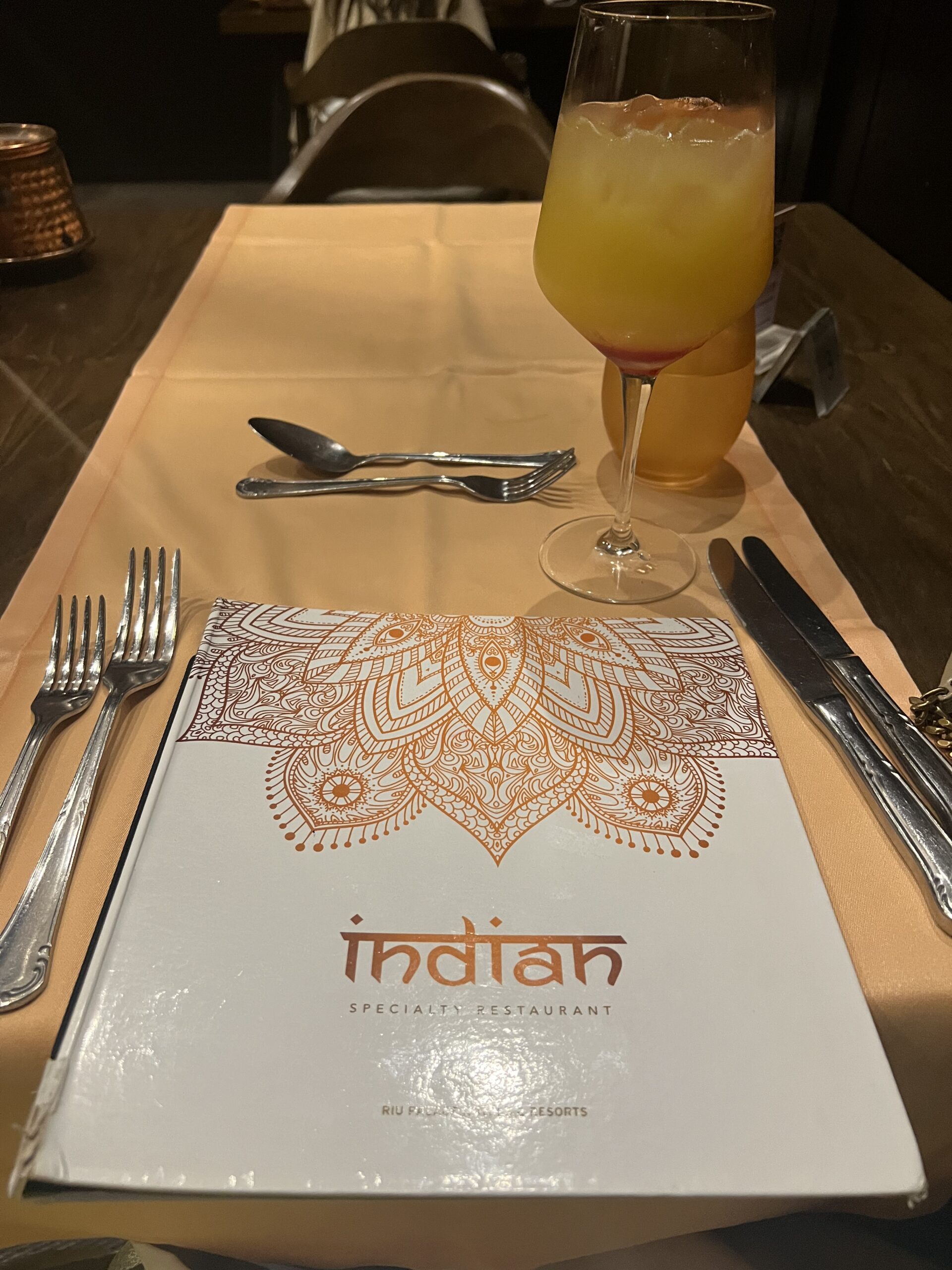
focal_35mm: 26
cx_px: 476
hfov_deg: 53.1
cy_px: 635
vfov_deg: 67.3
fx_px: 953
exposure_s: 1/60
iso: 400
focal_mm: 5.7
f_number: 1.5
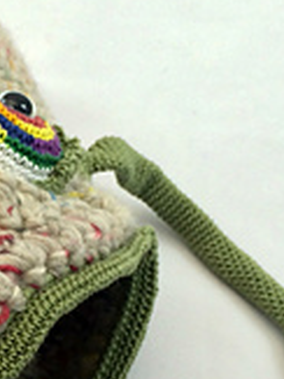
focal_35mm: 89
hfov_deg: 16.1
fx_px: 975
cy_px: 288
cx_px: -20
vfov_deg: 21.8
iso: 40
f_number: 2.2
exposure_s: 1/30
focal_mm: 4.15
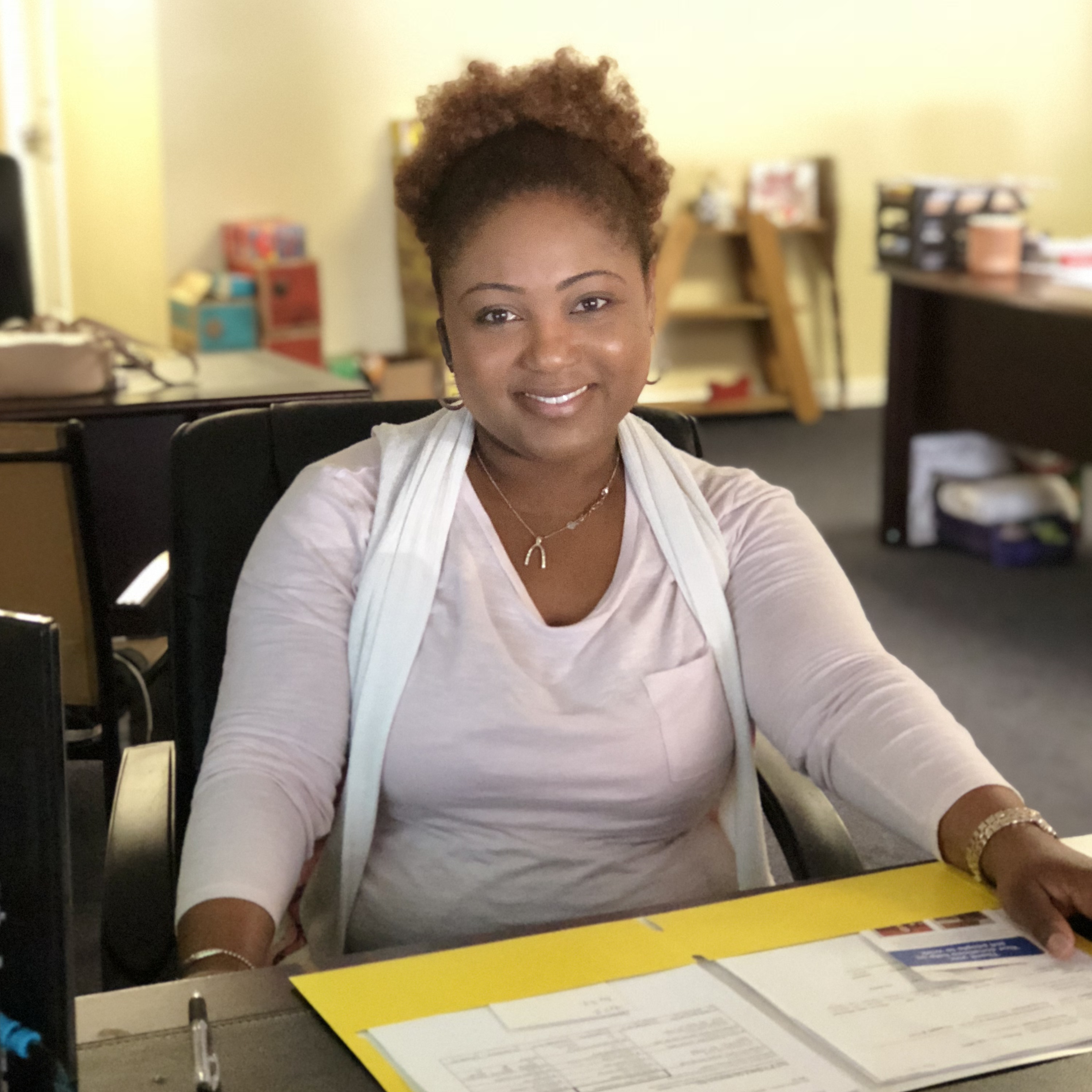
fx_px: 2427
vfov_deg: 25.3
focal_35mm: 68
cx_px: 546
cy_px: 616
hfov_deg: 25.4
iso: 1250
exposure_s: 1/60
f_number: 2.8
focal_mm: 6.6
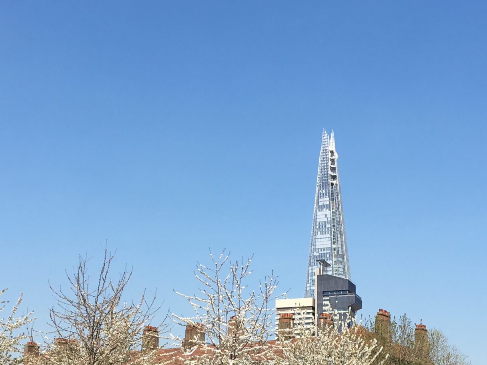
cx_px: 281
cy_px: 327
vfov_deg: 23.4
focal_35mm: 61
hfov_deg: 31.6
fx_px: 858
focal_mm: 4.15
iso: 25
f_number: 2.2
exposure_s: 1/1350
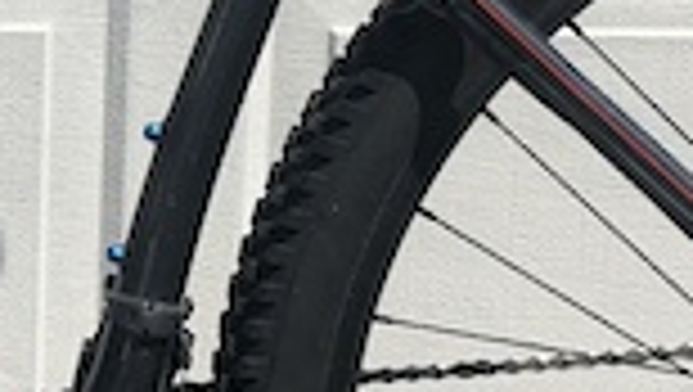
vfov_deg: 7.7
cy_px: 167
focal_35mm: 158
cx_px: -117
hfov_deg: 13.3
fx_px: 2906
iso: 20
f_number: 1.8
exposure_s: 1/3745
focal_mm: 4
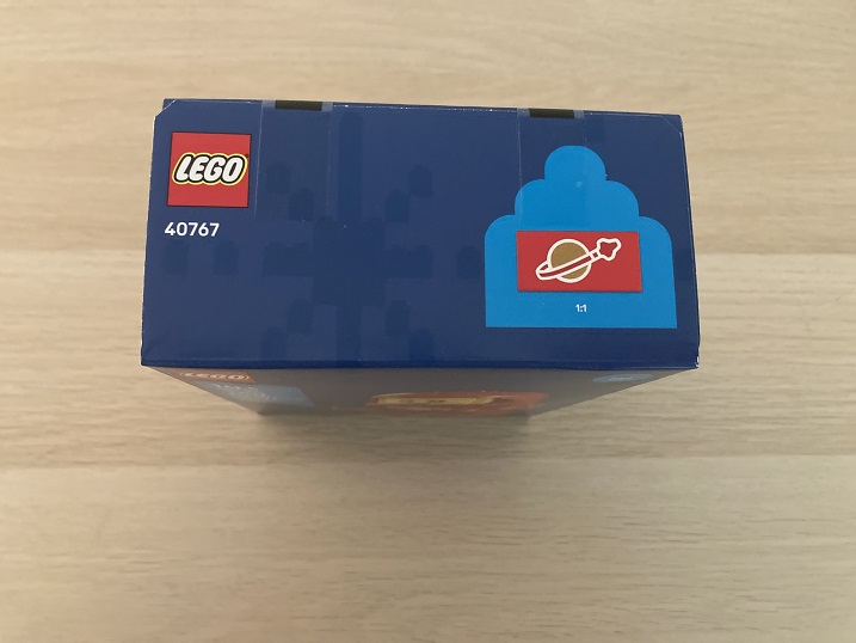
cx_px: 428
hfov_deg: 63.4
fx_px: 693
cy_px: 322
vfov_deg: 49.8
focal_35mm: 28
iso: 500
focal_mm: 3.99
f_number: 1.8
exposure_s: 1/30
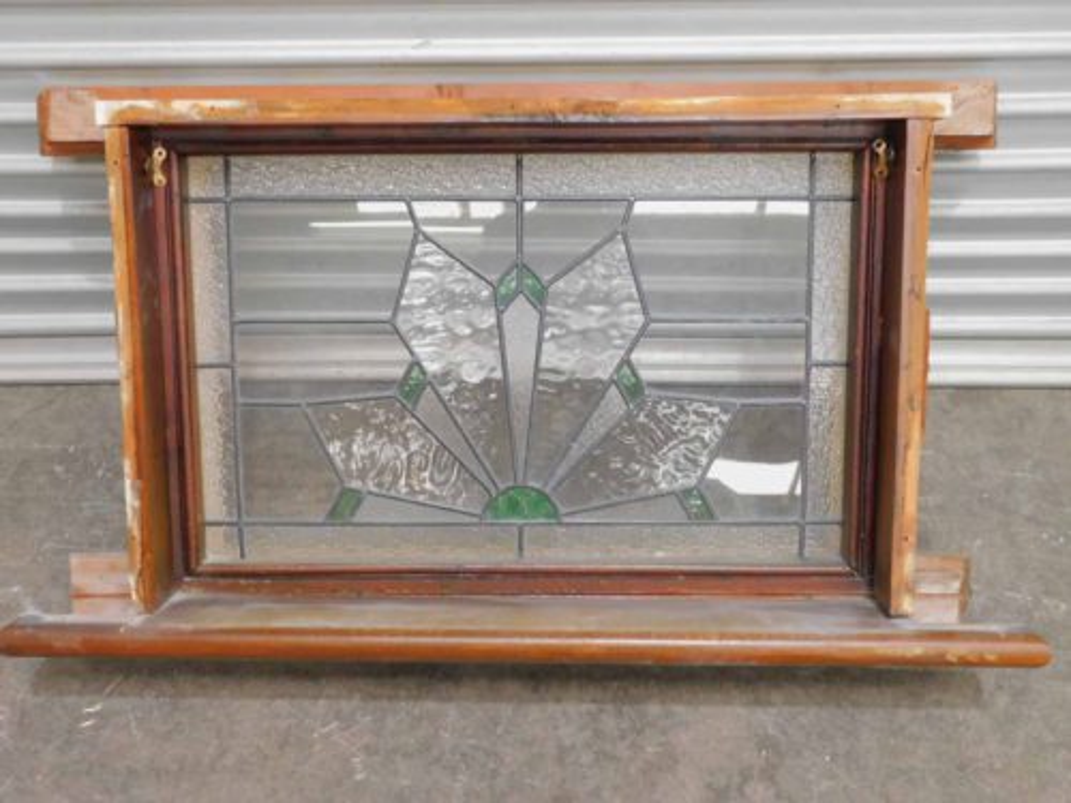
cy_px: 402
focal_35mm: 40
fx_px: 1238
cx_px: 536
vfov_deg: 36.0
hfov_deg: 46.8
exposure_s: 1/30
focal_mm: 7.1
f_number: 3.6
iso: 250
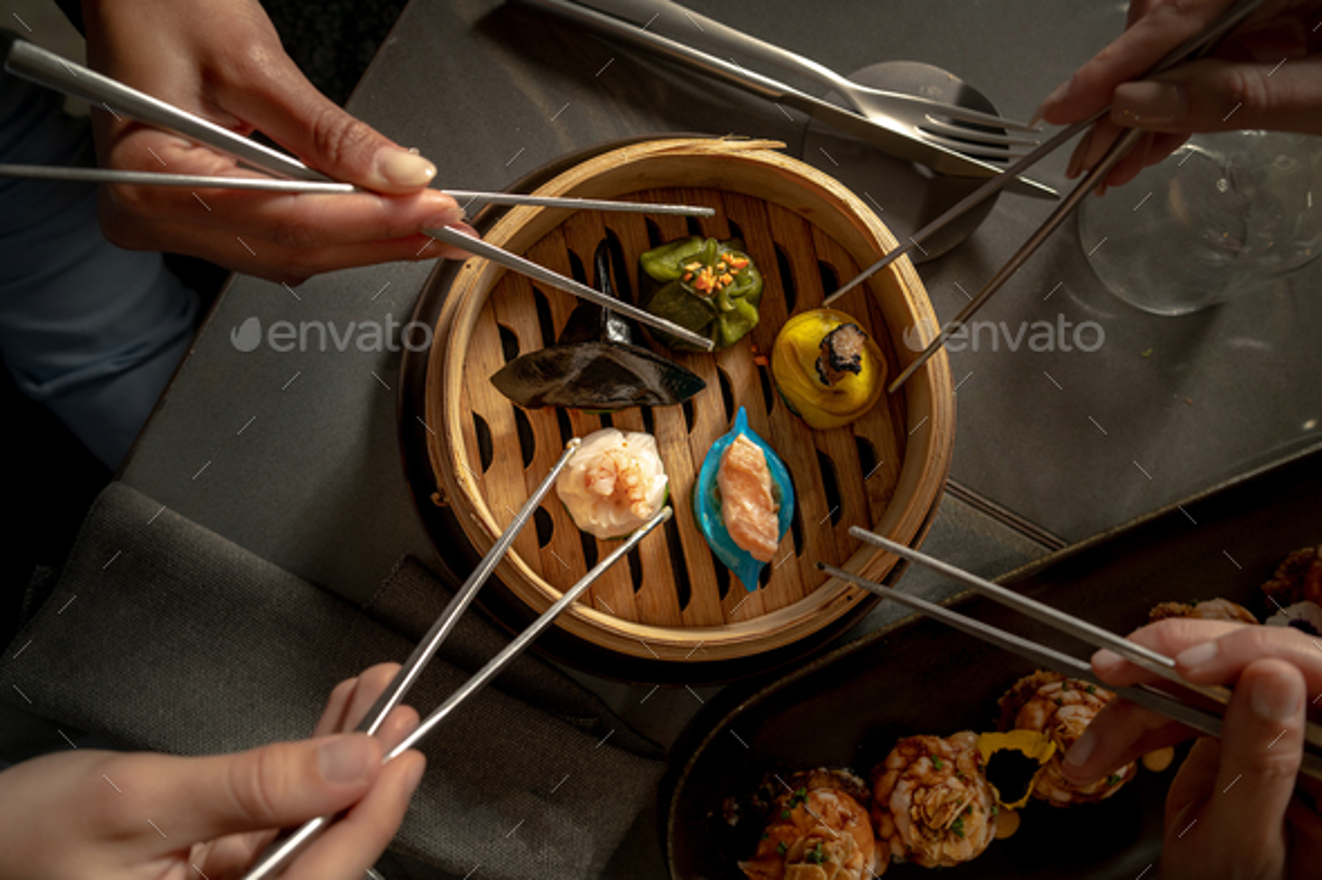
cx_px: 661
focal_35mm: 35
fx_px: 1285
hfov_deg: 54.4
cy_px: 440
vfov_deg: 37.8
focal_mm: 35
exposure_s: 1/80
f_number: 5.6
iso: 640
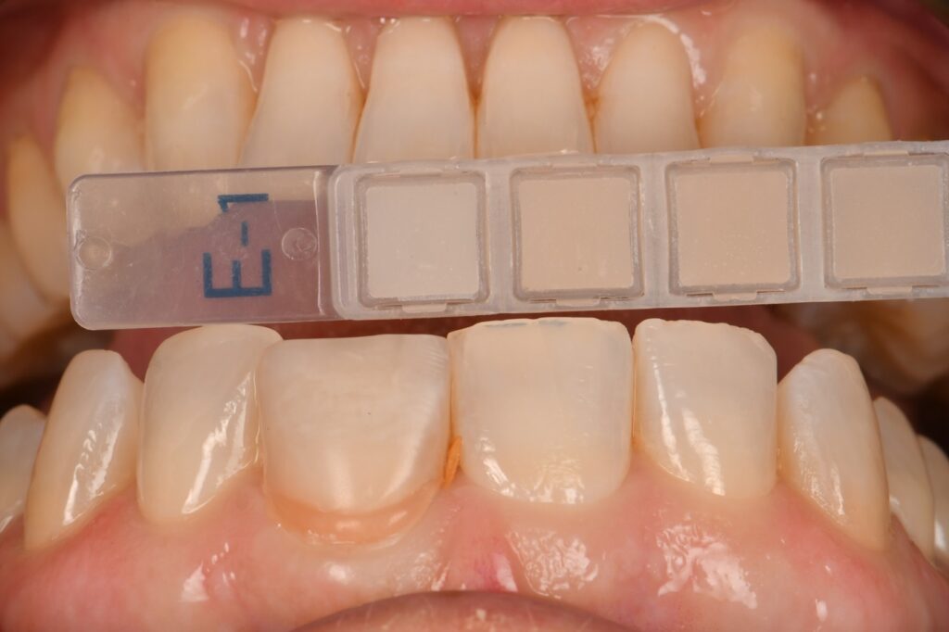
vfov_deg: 8.7
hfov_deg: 13.1
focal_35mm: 157
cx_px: 474
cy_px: 316
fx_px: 4137
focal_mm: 105
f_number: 32
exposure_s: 1/160
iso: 200
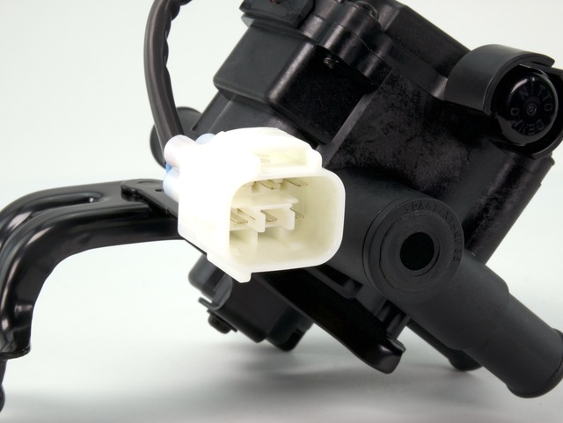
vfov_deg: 15.1
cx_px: 282
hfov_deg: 20.0
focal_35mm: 98
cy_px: 212
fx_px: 1595
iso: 200
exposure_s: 1/15
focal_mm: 49
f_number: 22
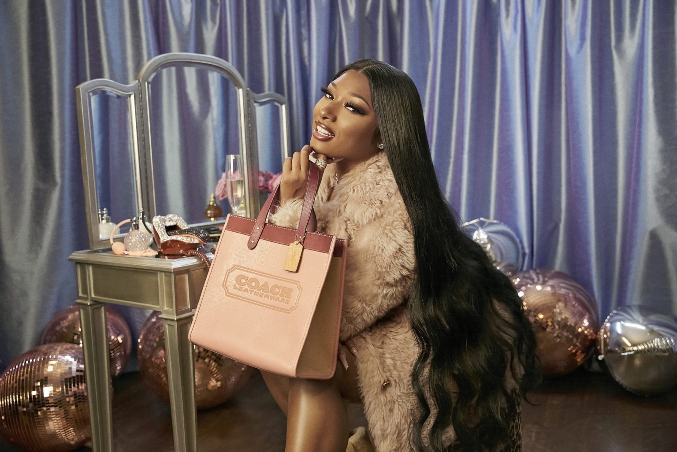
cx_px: 338
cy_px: 226
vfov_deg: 36.0
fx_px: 696
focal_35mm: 37
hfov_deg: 51.9
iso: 1600
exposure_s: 1/125
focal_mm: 37
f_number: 4
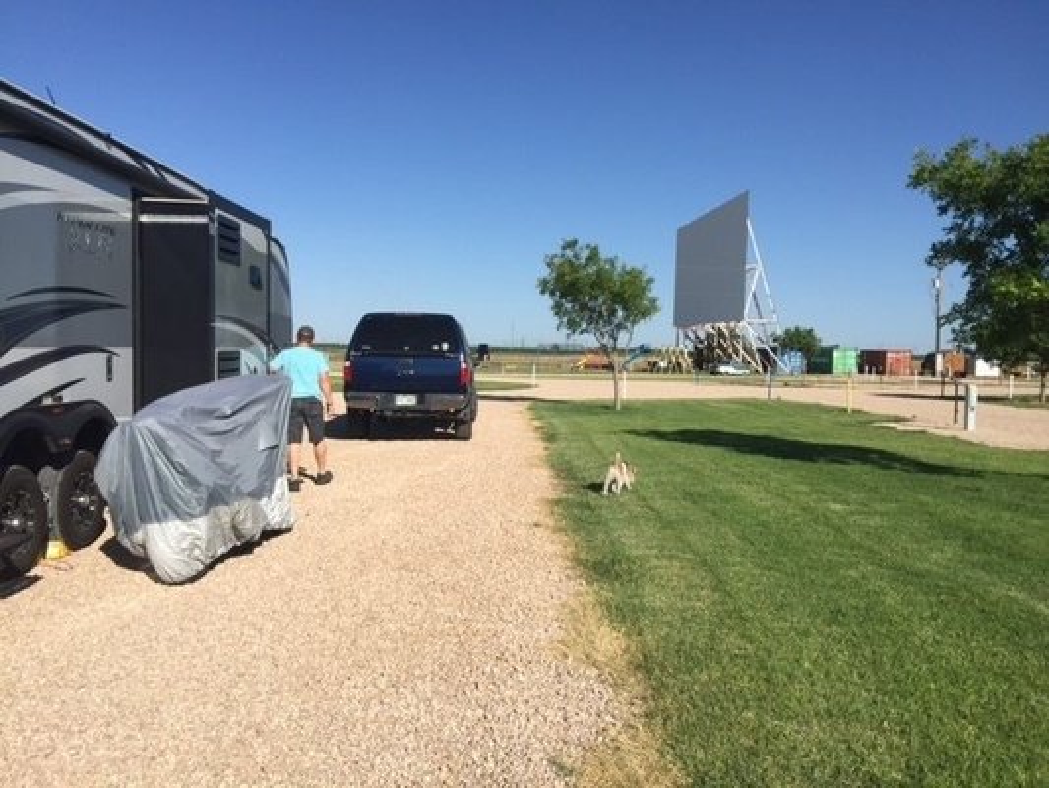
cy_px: 394
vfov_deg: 48.2
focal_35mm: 29
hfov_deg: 61.6
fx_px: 879
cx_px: 524
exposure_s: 1/2639
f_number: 2.2
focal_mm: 4.15
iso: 32
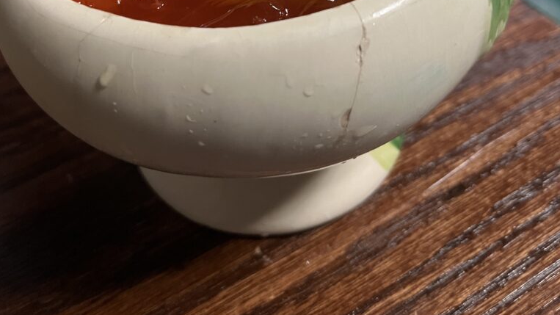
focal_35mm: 38
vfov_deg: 28.6
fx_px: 564
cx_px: 279
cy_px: -23
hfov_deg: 52.8
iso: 500
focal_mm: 5.7
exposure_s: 1/30
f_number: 1.5
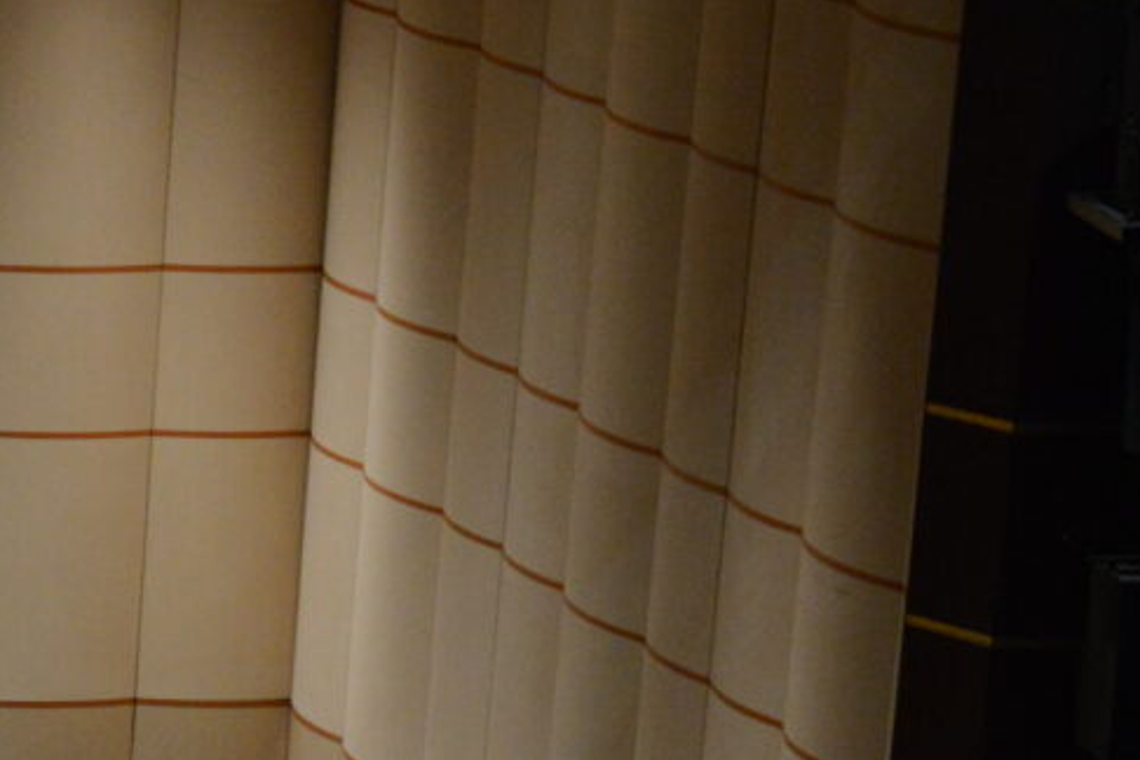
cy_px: 1430
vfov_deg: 5.7
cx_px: -1058
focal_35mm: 236
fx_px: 7473
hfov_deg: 8.3
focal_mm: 56
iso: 3200
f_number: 5.6
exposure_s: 1/125
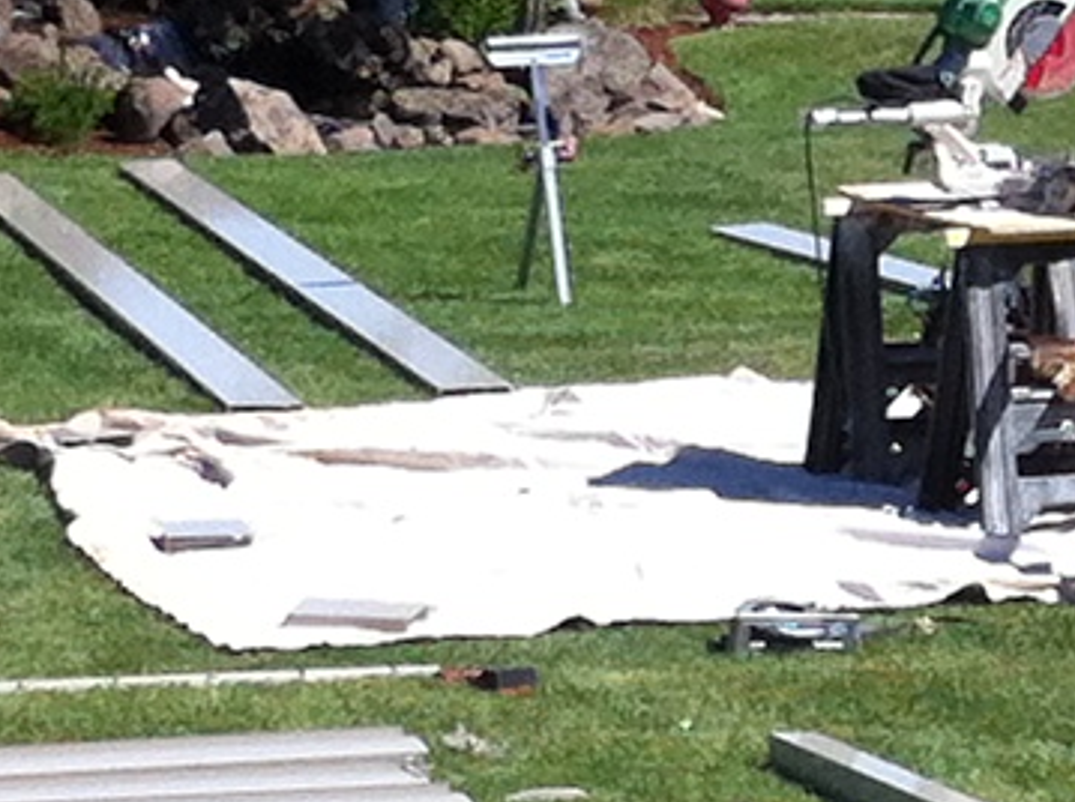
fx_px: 7844
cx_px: 1410
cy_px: 473
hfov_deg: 7.7
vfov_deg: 5.9
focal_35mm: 253
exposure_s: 1/1257
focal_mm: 3.85
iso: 80
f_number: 2.8
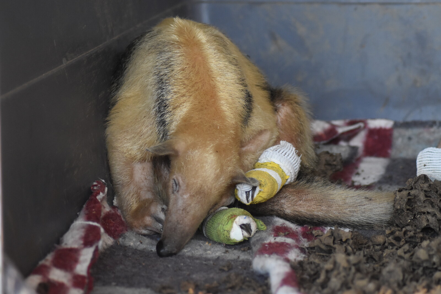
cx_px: 220
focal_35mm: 142
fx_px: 1746
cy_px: 147
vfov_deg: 9.6
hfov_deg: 14.4
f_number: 4
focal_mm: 95
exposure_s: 1/250
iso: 2000
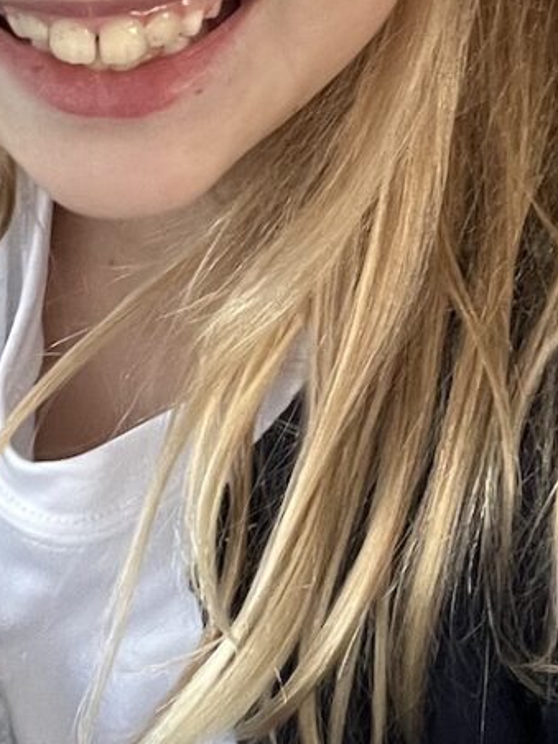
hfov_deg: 14.4
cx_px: 482
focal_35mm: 102
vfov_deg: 18.4
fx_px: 2192
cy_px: -125
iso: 200
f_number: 2.2
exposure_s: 1/60
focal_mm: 2.71
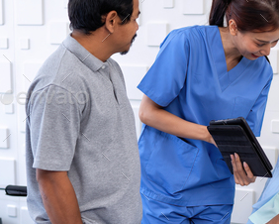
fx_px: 843
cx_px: 190
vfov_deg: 15.1
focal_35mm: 102
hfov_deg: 18.7
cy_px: 143
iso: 200
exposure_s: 1/250
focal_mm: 35
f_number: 1.4
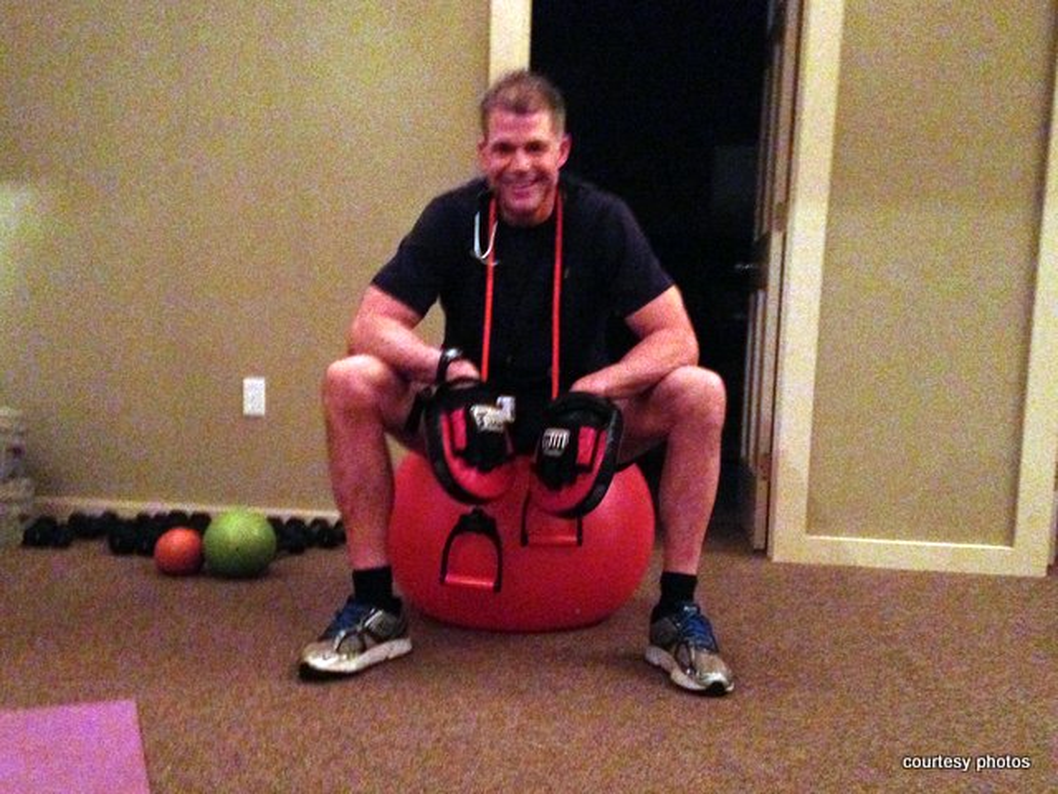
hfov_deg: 55.4
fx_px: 1009
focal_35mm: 33
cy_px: 397
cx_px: 529
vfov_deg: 42.9
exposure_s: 1/15
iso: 800
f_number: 2.4
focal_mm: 4.12
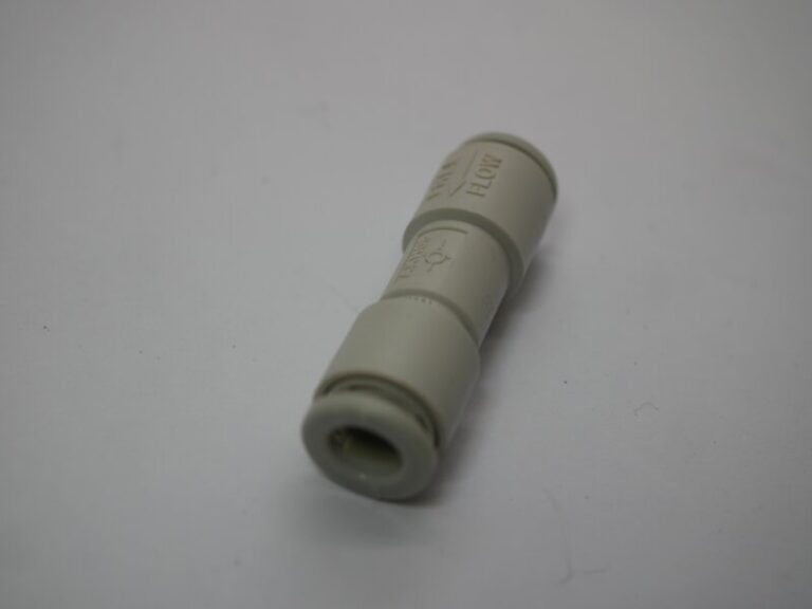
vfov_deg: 24.4
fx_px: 1407
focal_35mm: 60
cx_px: 406
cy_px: 304
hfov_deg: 32.2
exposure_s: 1/250
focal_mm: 30
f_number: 4
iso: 200
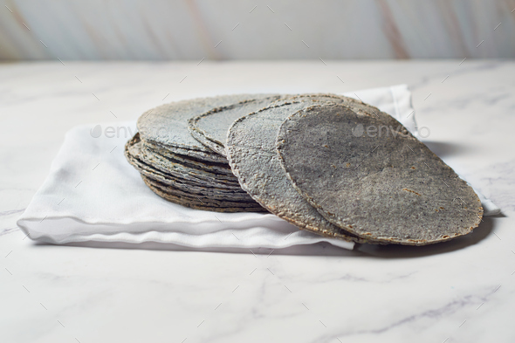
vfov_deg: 18.2
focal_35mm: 75
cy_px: 172
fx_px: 1073
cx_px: 258
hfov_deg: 27.0
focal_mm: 50
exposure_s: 1/160
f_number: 5.6
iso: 100
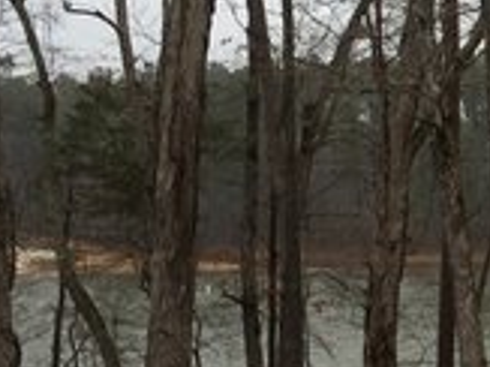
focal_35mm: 98
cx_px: 732
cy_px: 262
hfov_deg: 17.9
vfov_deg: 15.0
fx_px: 1386
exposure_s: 1/291
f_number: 2.2
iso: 32
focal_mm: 4.12
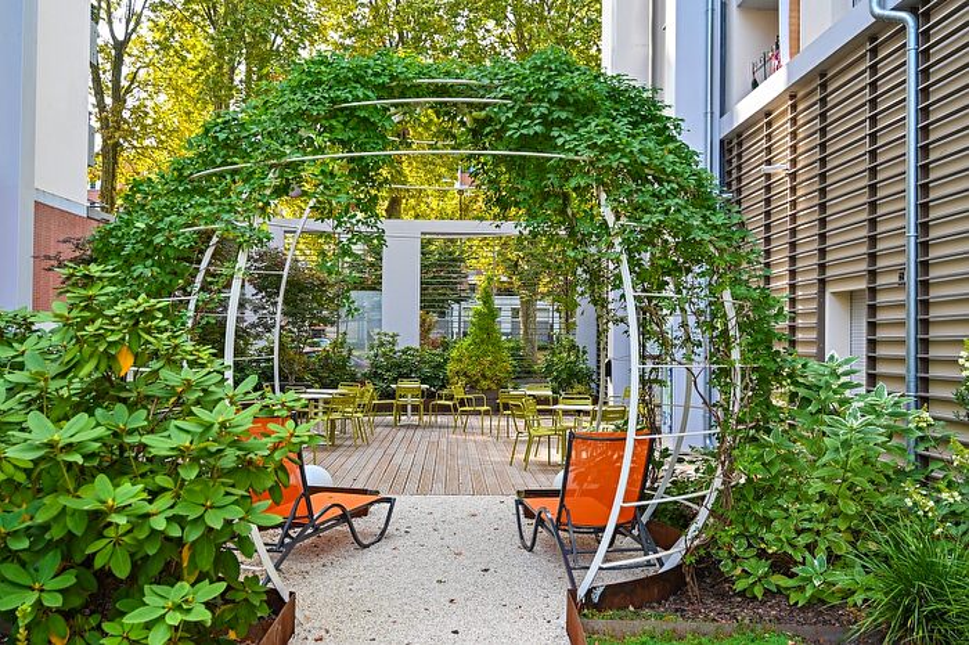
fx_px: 901
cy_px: 322
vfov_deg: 39.4
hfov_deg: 56.5
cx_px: 484
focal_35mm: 34
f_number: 6.3
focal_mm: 33.5
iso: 160
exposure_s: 1/100
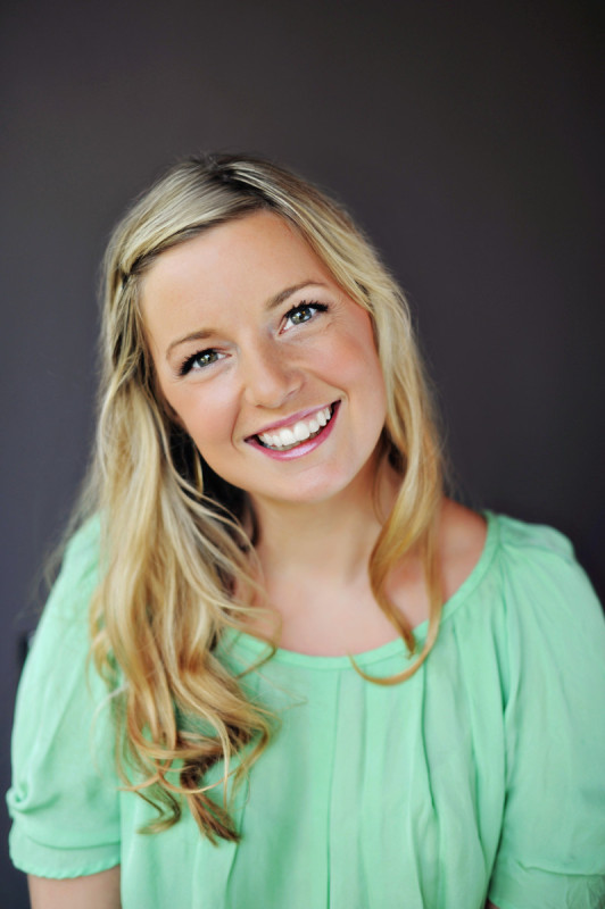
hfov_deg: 26.9
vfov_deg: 39.6
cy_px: 454
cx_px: 302
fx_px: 1263
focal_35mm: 50
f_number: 2
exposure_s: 1/200
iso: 250
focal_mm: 50
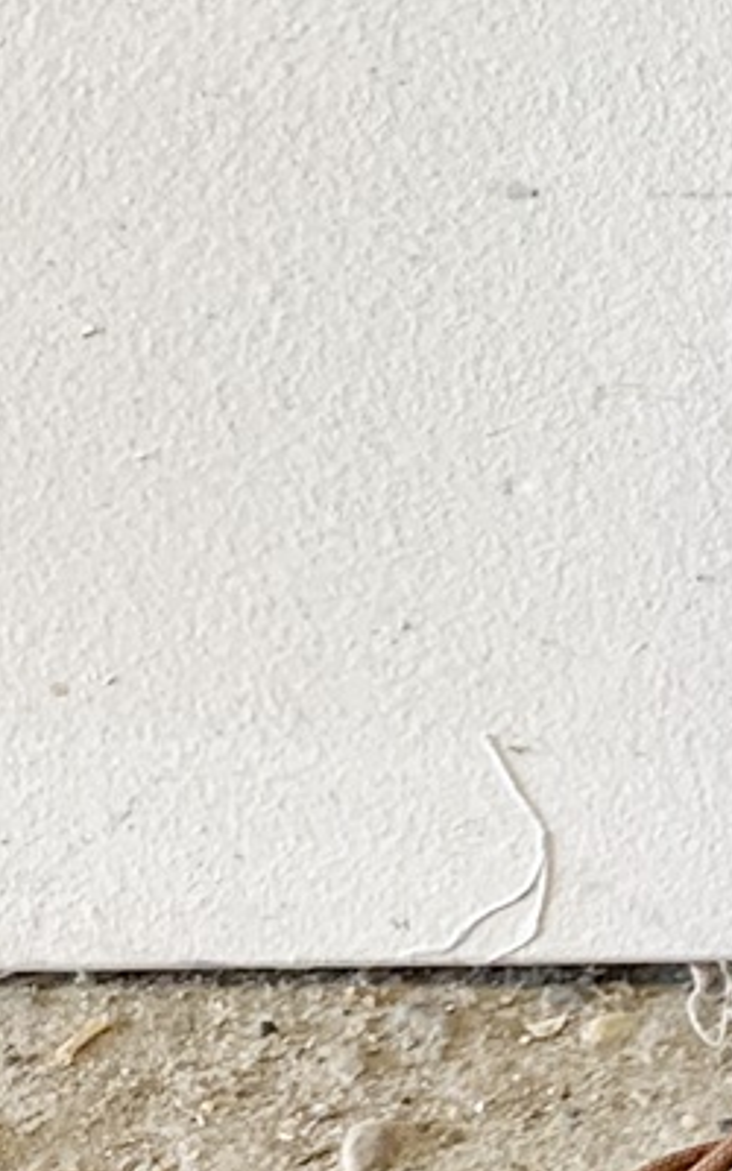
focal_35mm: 141
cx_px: 2035
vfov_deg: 14.6
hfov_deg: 8.2
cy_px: 12
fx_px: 4501
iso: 80
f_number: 1.8
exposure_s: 1/50
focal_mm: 4.25
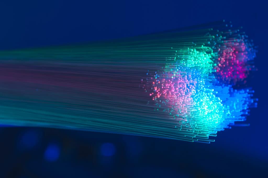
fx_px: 781
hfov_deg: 19.5
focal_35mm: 105
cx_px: 134
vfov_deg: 13.0
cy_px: 89
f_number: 18
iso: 100
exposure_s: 10
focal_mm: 105
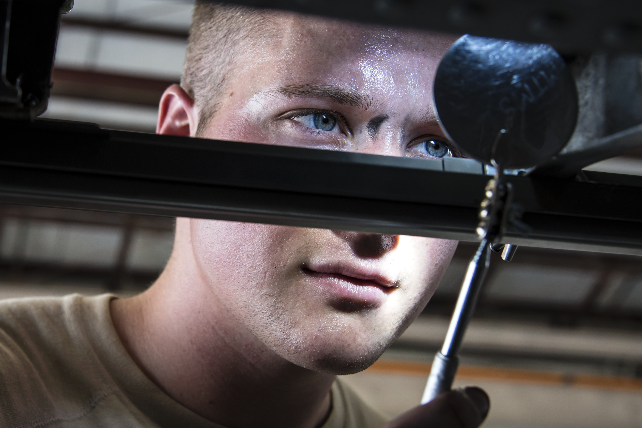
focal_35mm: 40
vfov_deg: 33.4
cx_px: 321
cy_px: 214
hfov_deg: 48.5
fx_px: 713
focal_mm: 40
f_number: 5.6
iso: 400
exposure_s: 1/125
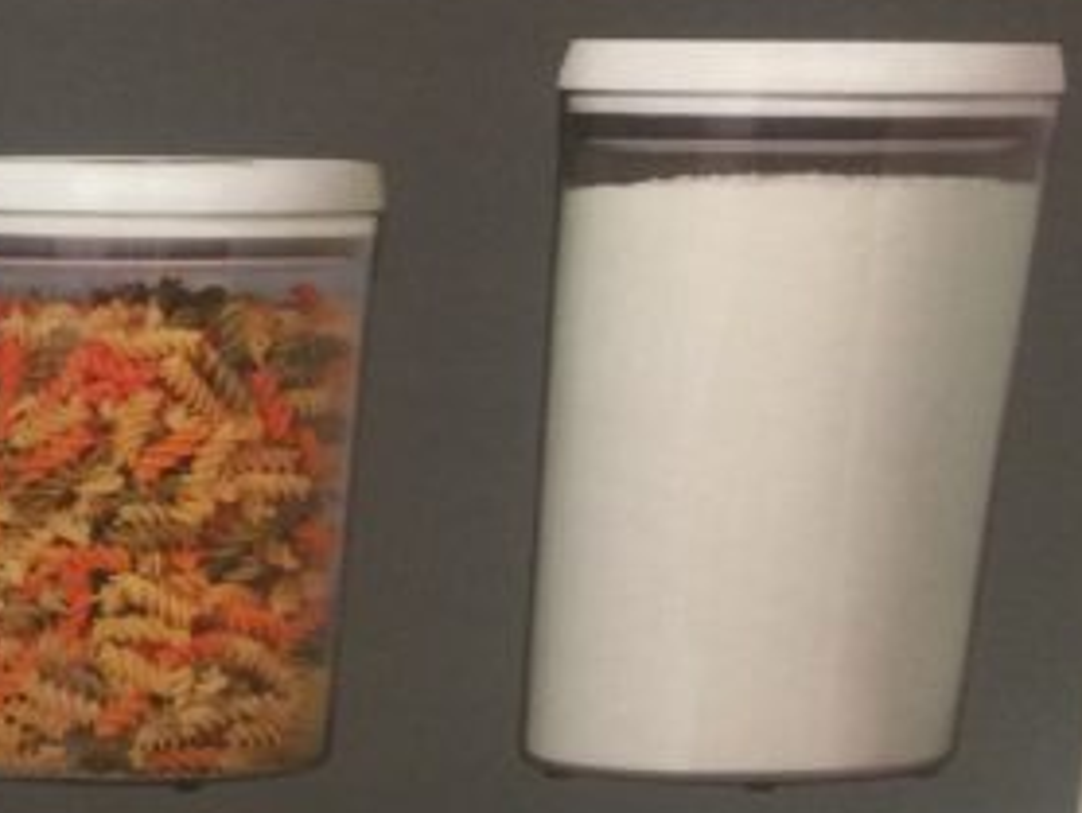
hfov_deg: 22.3
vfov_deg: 18.4
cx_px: -245
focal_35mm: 80
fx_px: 2503
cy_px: 315
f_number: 2.2
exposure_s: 1/33
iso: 200
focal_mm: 4.15
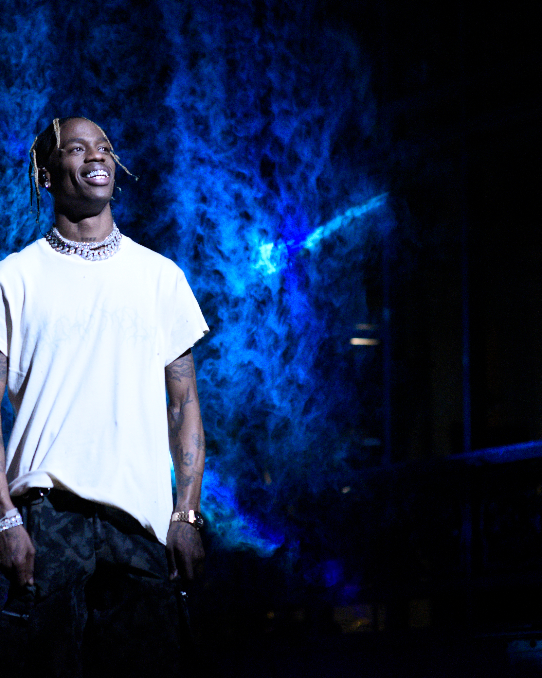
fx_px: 2406
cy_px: 339
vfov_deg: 16.0
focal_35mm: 120
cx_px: 55
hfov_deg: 12.8
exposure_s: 1/250
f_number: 3.2
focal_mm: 85
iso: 6400
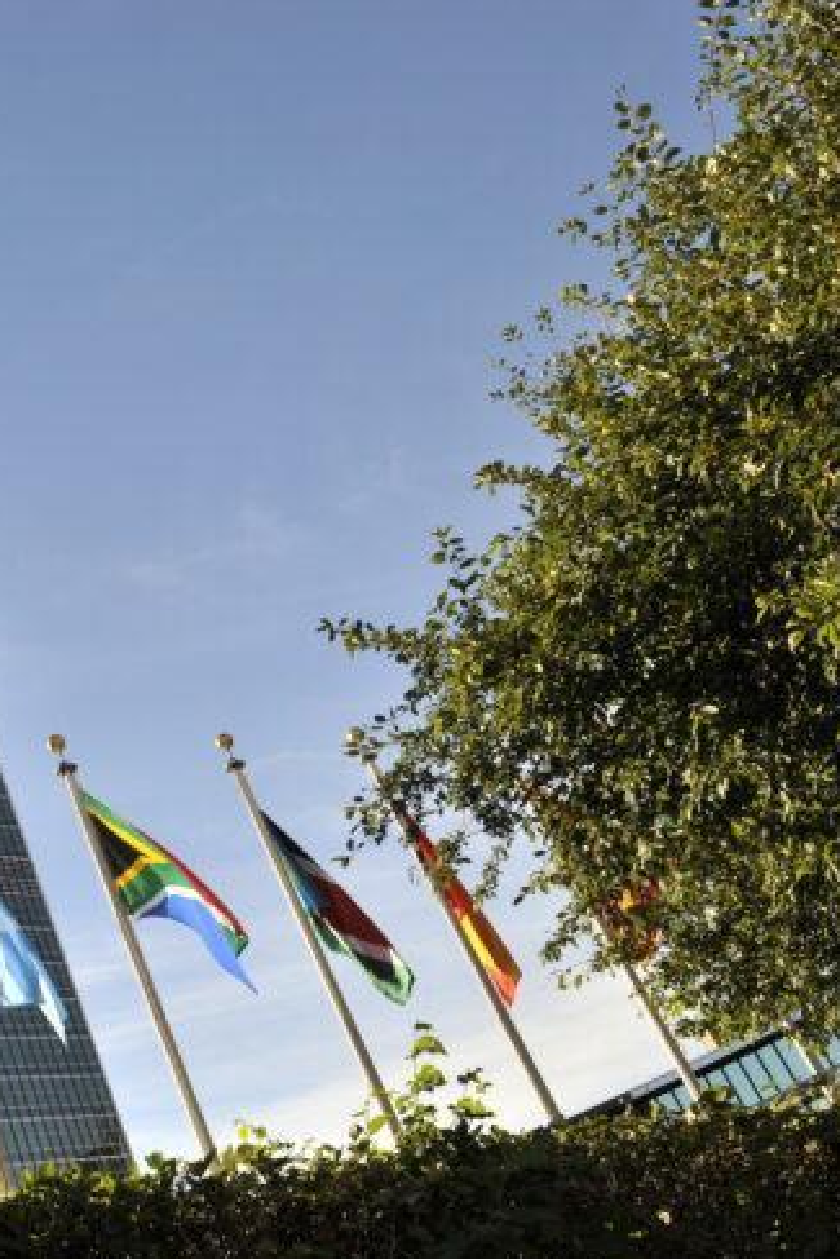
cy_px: 635
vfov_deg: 48.4
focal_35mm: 40
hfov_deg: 30.1
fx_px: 1399
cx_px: -78
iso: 400
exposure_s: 1/400
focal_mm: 26
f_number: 10
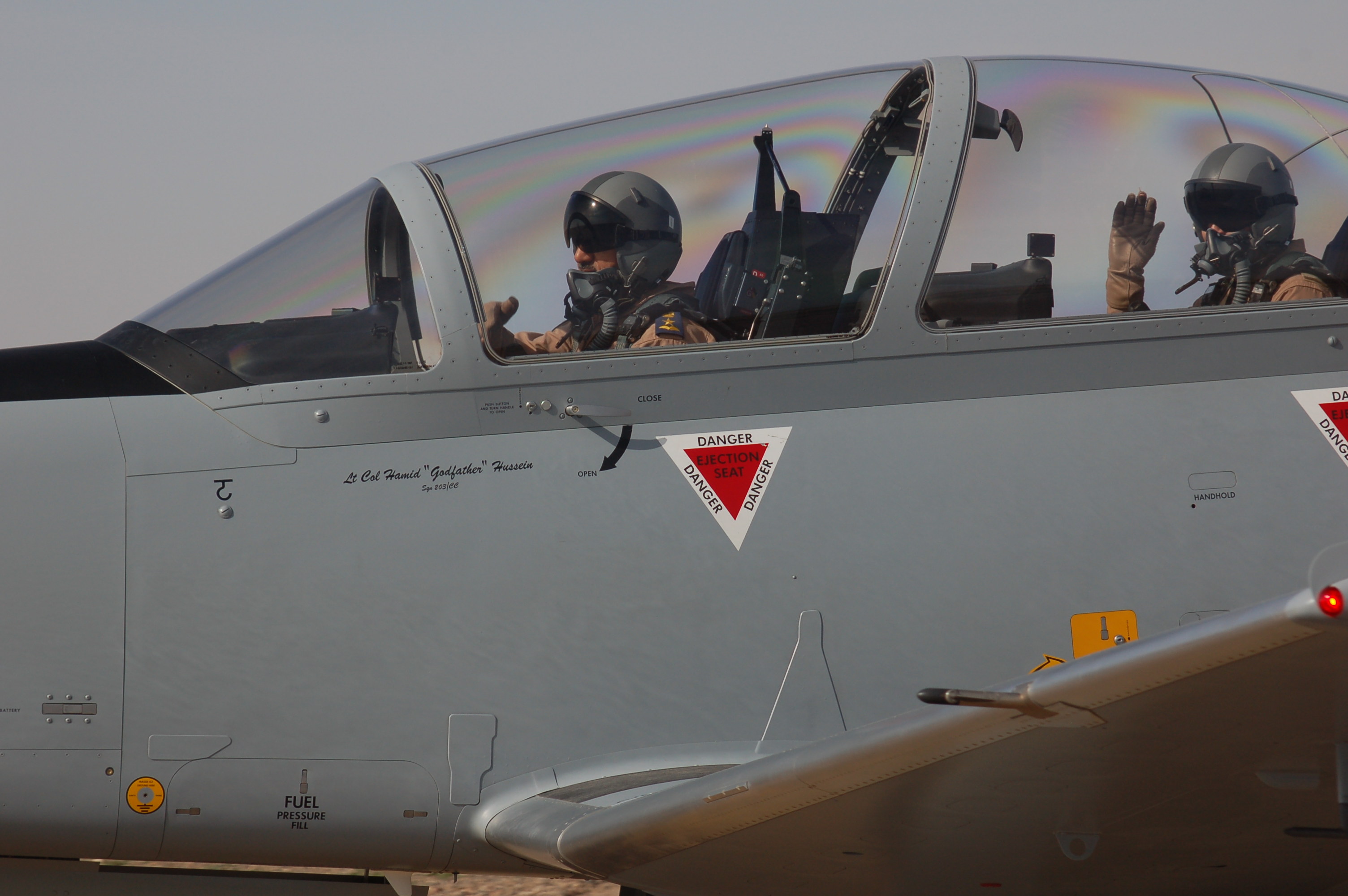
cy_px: 448
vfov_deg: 9.3
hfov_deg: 14.0
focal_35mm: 147
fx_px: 5499
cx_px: 674
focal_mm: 98
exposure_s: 1/250
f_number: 9
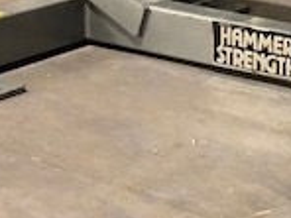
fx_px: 1051
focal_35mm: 125
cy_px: -2
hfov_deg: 14.6
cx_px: 440
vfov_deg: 11.7
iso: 100
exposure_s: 1/11
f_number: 1.8
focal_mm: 3.99
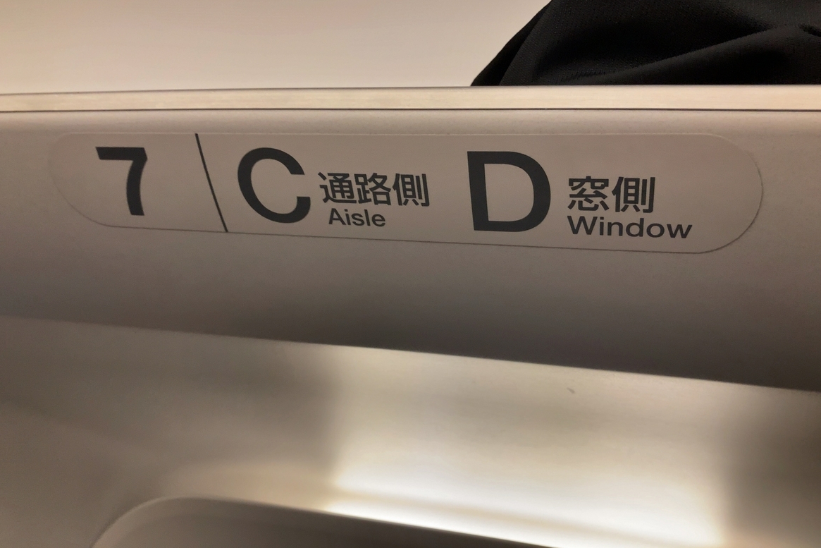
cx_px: 416
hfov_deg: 61.9
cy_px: 232
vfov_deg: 43.5
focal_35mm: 30
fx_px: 684
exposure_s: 1/111
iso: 80
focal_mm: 3.99
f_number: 1.8
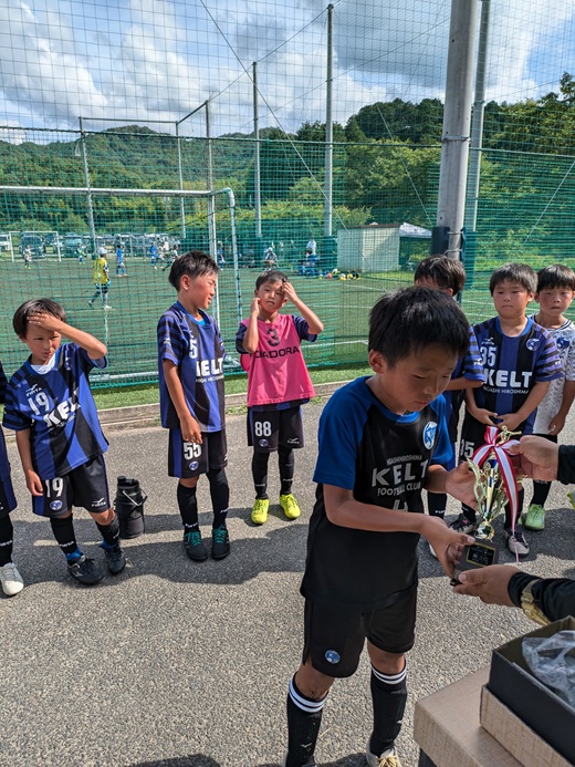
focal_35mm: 25
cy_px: 384
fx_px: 554
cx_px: 288
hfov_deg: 54.9
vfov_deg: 69.4
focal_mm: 5.43
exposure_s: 1/1653
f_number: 1.89
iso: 51
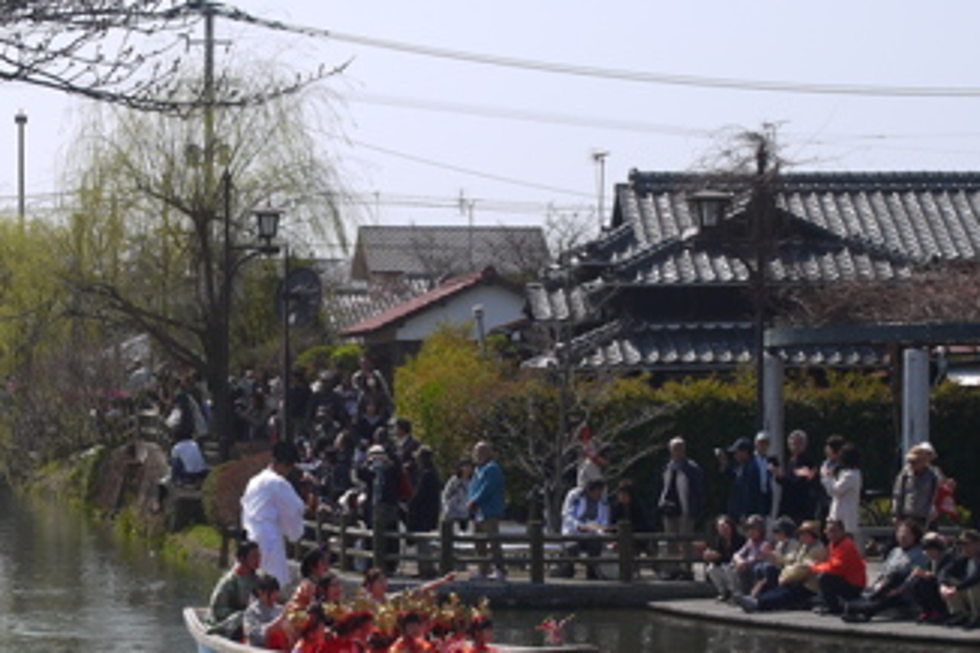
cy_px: 460
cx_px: 343
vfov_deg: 9.8
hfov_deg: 14.7
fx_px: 3782
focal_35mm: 139
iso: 160
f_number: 9
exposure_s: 1/320
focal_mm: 34
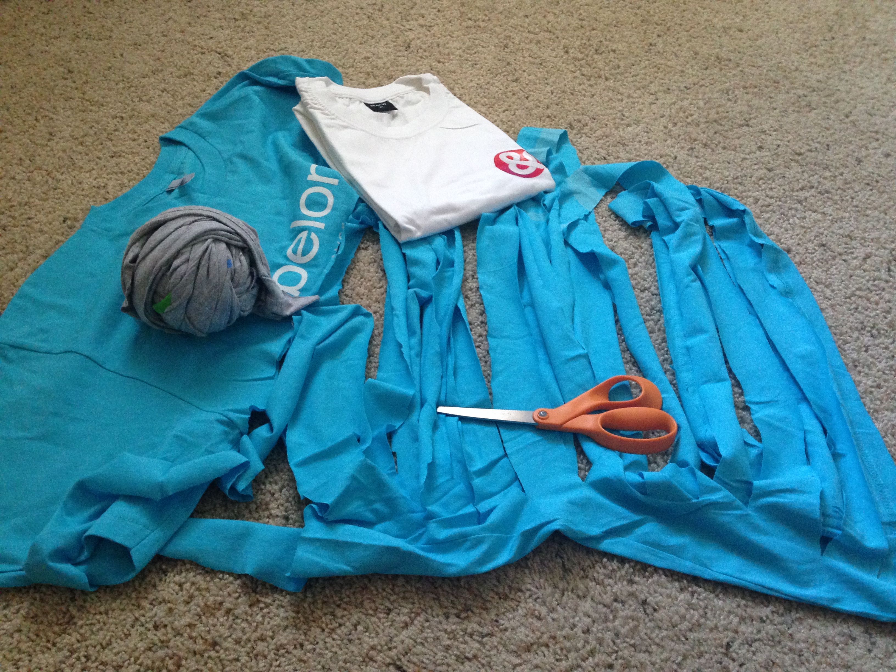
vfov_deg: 42.9
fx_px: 854
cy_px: 336
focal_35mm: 33
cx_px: 448
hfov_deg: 55.4
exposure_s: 1/20
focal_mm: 4.12
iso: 400
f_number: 2.4
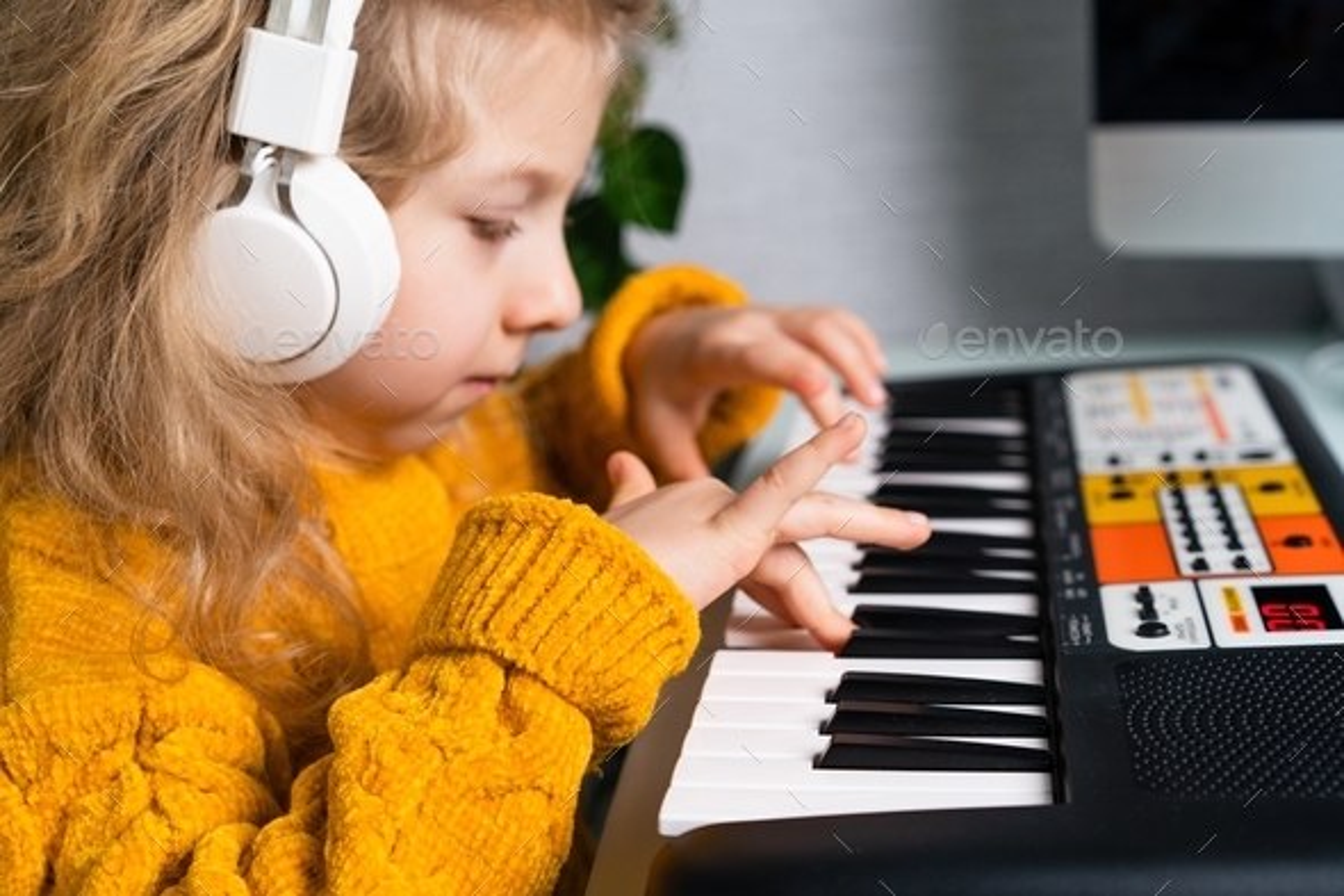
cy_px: 448
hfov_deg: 36.3
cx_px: 672
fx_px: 2053
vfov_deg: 24.6
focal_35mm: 55
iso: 640
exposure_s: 1/250
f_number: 5
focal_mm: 55
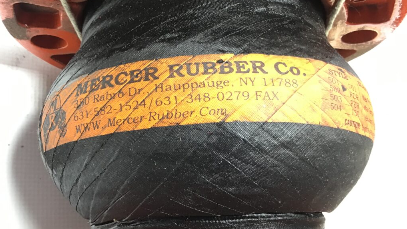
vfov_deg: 34.6
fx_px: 367
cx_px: 204
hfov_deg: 58.0
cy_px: 111
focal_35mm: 34
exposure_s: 1/30
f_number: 2.4
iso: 64
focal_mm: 3.3
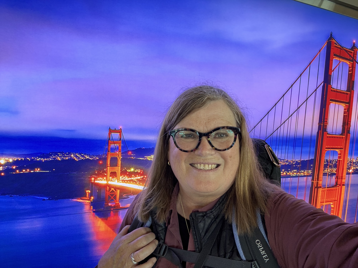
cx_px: 179
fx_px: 238
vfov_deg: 58.9
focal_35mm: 23
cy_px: 134
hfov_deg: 73.9
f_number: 1.9
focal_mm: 2.69
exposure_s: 1/60
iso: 64
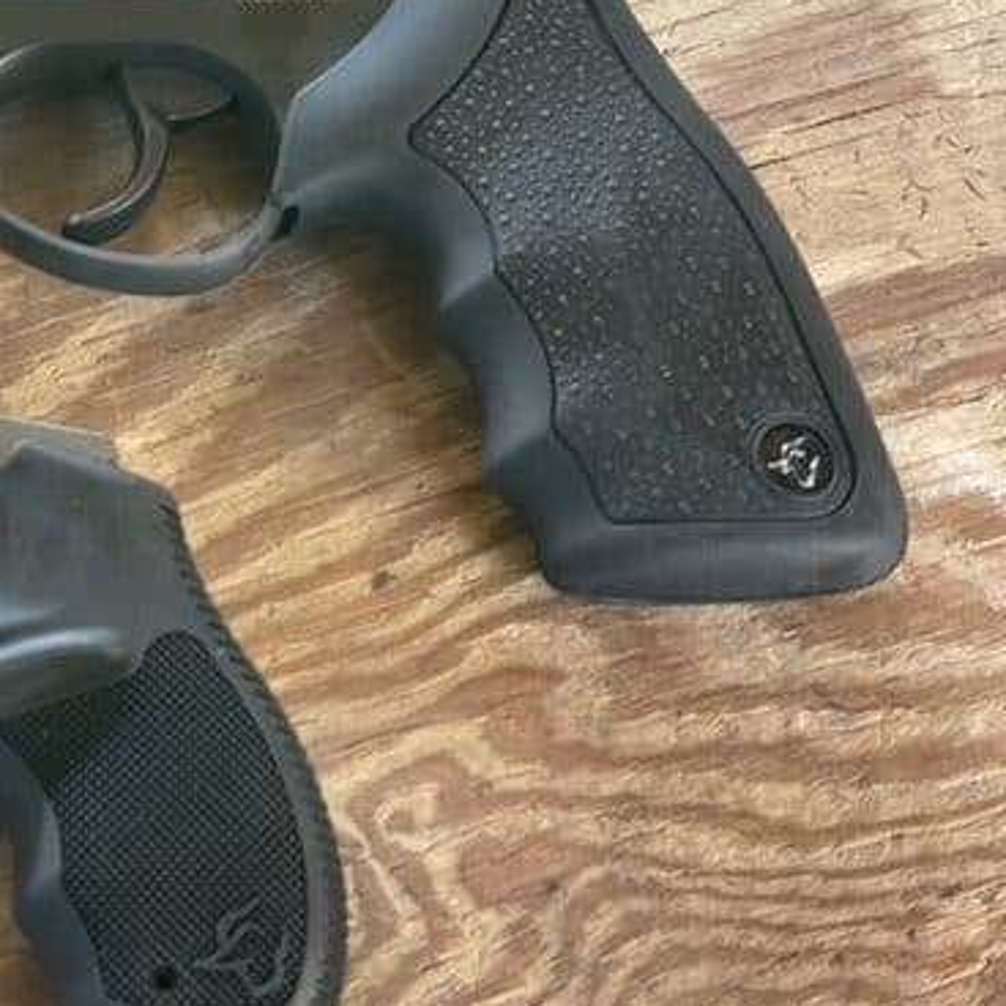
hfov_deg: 17.7
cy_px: 364
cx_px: 0
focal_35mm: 96
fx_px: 3156
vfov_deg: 18.1
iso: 200
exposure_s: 1/60
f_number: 2
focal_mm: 6
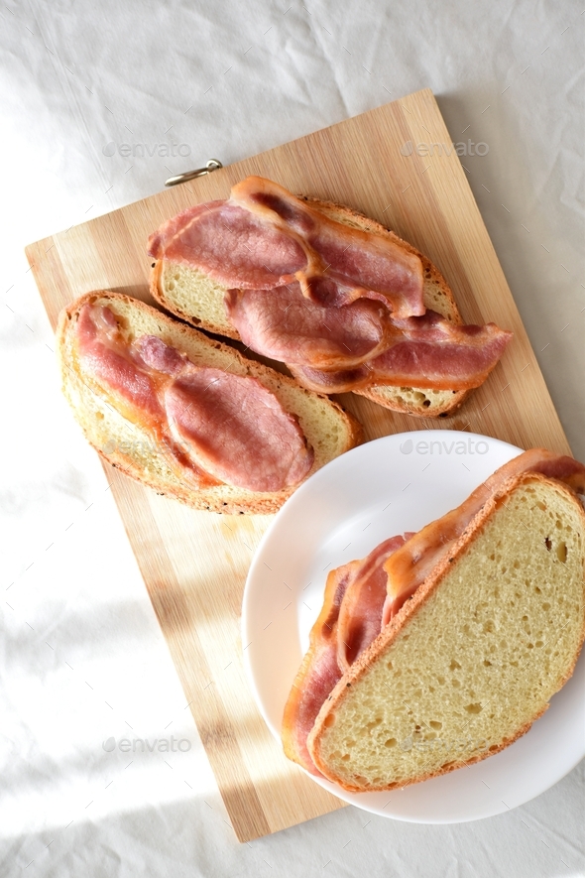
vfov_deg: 19.5
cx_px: 292
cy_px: 439
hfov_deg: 13.0
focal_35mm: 105
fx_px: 2559
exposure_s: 1/100
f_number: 5
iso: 250
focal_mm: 70
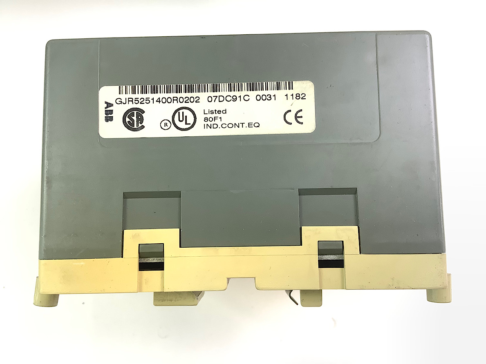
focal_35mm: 31
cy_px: 182
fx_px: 435
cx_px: 243
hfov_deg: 58.3
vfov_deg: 45.4
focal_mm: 3.3
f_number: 2.4
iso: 100
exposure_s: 1/50
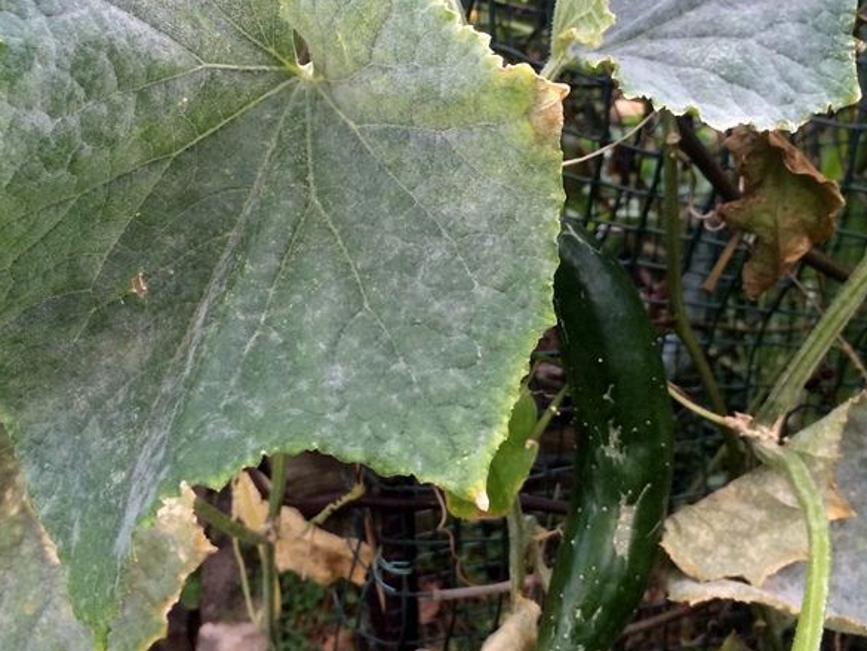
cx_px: 440
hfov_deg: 45.8
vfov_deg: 35.1
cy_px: 280
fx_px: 1027
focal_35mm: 41
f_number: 2.2
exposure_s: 1/30
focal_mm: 4.12
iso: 40
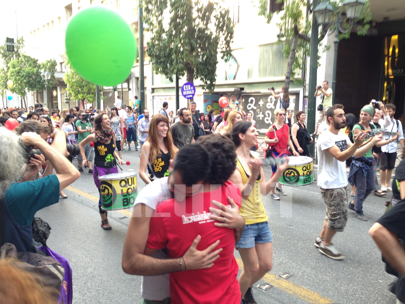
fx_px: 386
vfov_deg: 42.9
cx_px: 202
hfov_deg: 55.4
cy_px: 152
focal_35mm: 33
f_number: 2.4
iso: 50
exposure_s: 1/40
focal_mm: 4.13
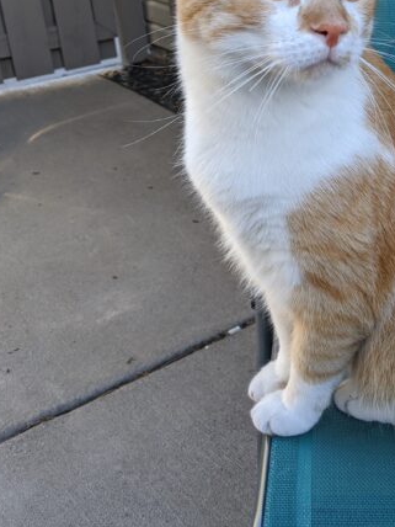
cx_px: 316
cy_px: 129
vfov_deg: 38.6
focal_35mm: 48
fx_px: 730
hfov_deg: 29.6
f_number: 1.8
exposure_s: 1/199
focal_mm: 4.44
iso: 63
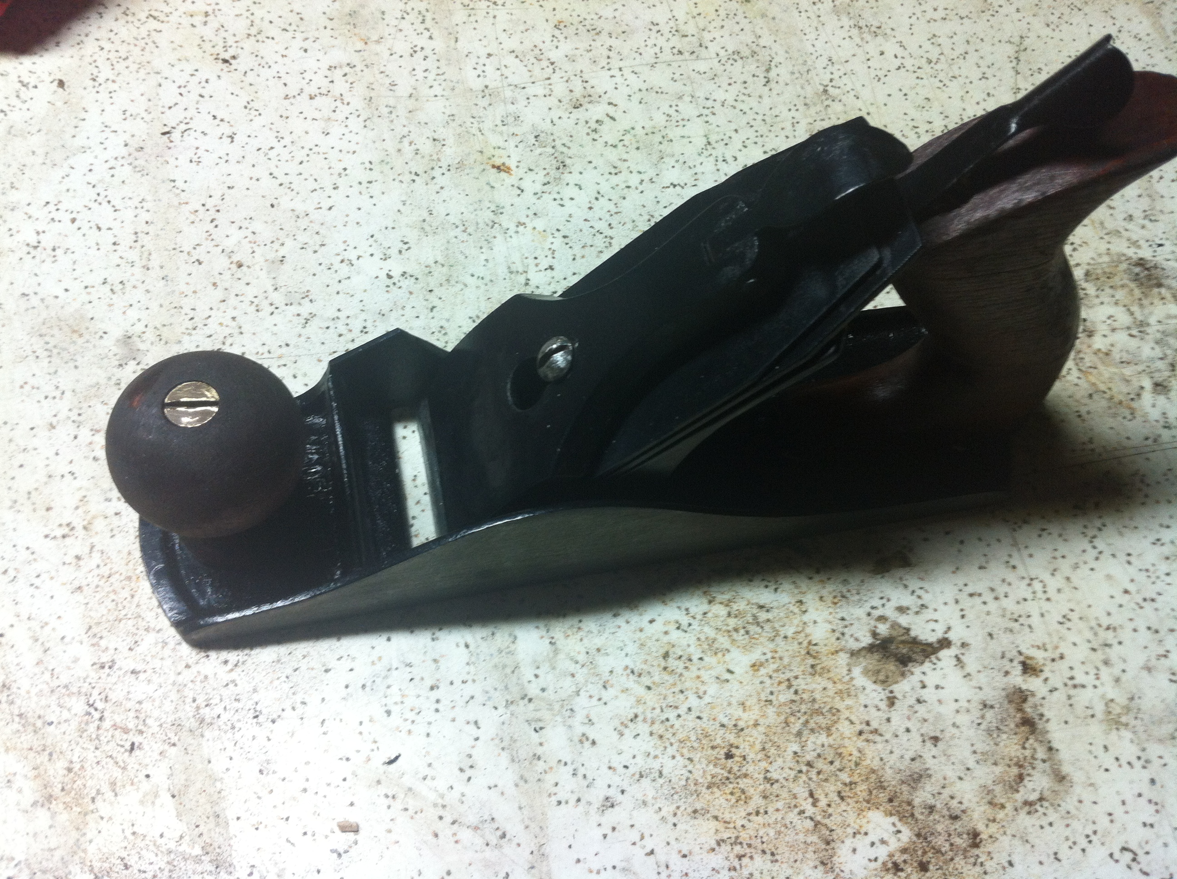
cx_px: 588
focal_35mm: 35
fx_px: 1188
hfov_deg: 52.7
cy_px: 440
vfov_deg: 40.6
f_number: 2.8
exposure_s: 1/15
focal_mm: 3.85
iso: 100
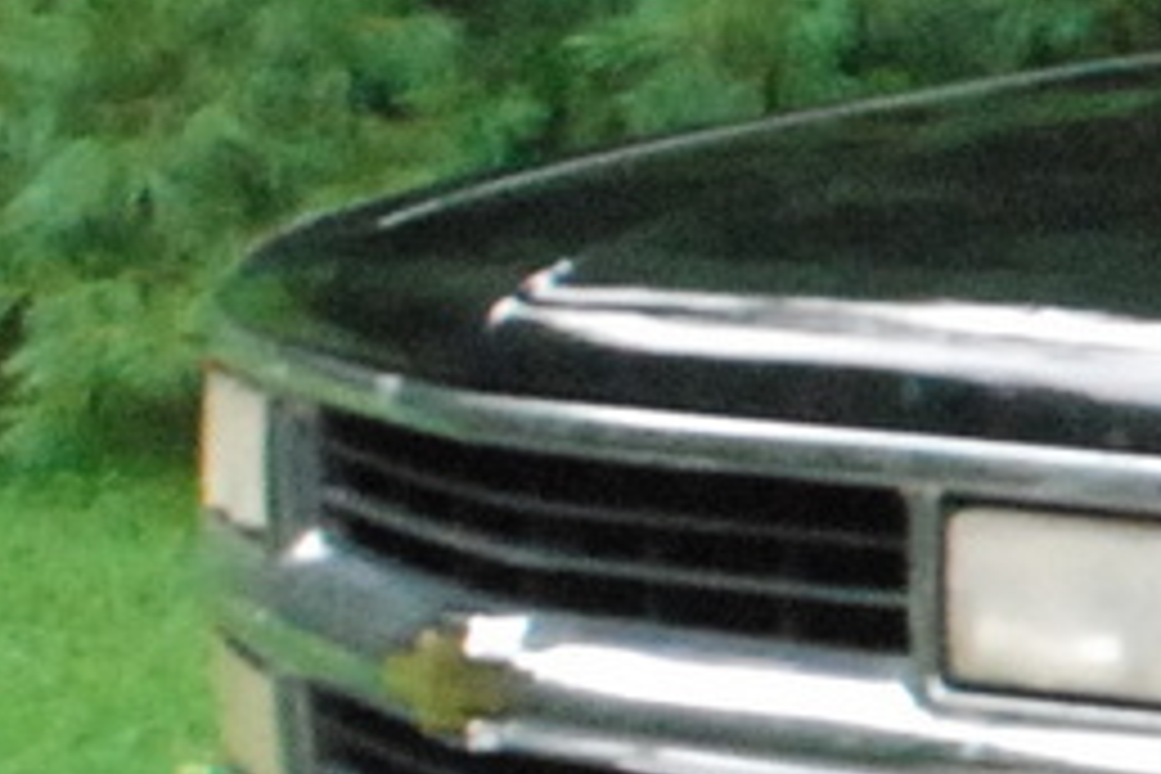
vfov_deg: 6.7
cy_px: 367
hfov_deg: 8.8
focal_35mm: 205
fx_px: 6611
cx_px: 3105
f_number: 9
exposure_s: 1/320
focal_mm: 22
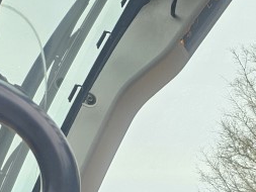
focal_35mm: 93
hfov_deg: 17.9
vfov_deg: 13.7
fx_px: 688
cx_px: 425
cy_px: 379
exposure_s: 1/180
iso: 160
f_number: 1.8
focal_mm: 5.4
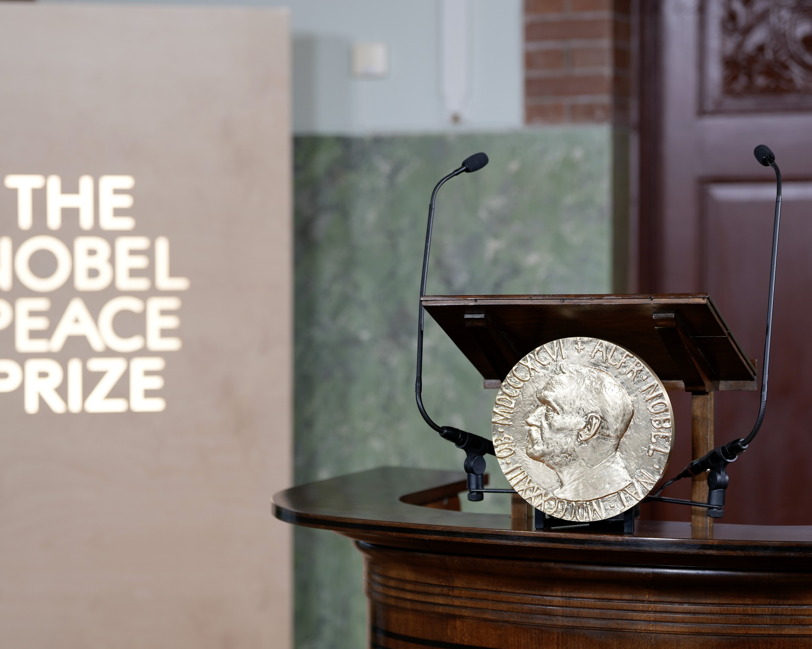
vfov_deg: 14.3
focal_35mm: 108
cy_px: 326
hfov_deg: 17.8
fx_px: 2595
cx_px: 376
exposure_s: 1/160
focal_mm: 95
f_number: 3.2
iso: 250
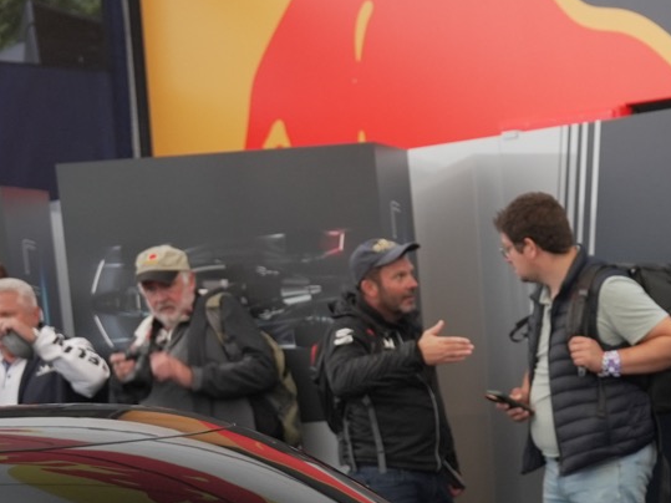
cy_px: 460
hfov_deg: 19.5
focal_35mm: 96
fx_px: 1860
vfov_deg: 15.2
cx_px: 756
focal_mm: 42
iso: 2500
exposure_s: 1/50
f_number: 2.8
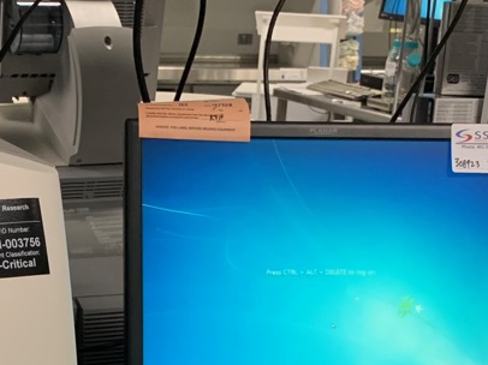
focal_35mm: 82
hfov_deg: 23.7
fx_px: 1155
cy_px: 432
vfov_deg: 17.2
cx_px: 153
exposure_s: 1/60
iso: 250
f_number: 1.8
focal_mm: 4.25
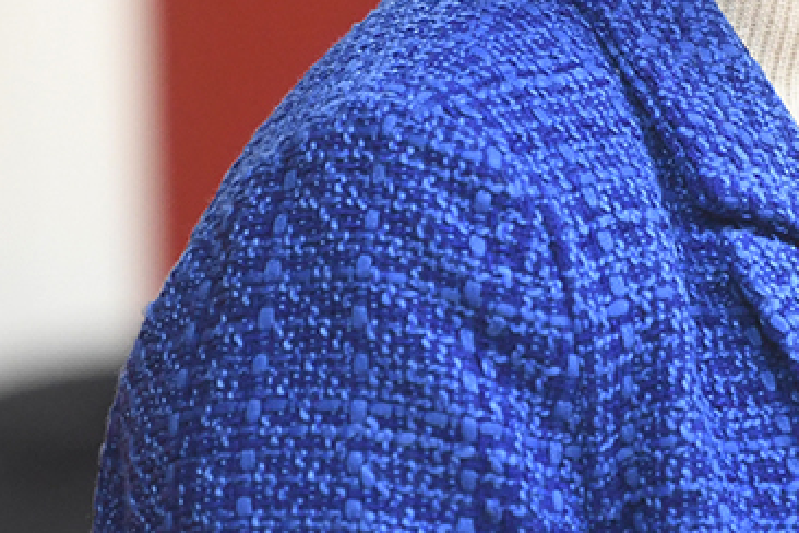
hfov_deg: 2.6
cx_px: 1526
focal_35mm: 787
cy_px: 310
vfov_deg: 1.7
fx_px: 17466
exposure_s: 1/125
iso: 1600
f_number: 5.6
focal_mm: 160
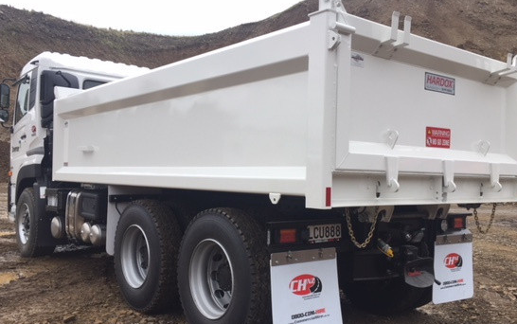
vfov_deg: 35.4
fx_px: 508
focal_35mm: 36
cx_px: 273
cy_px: 177
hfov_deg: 54.0
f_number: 2.2
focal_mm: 4.15
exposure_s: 1/408
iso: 32
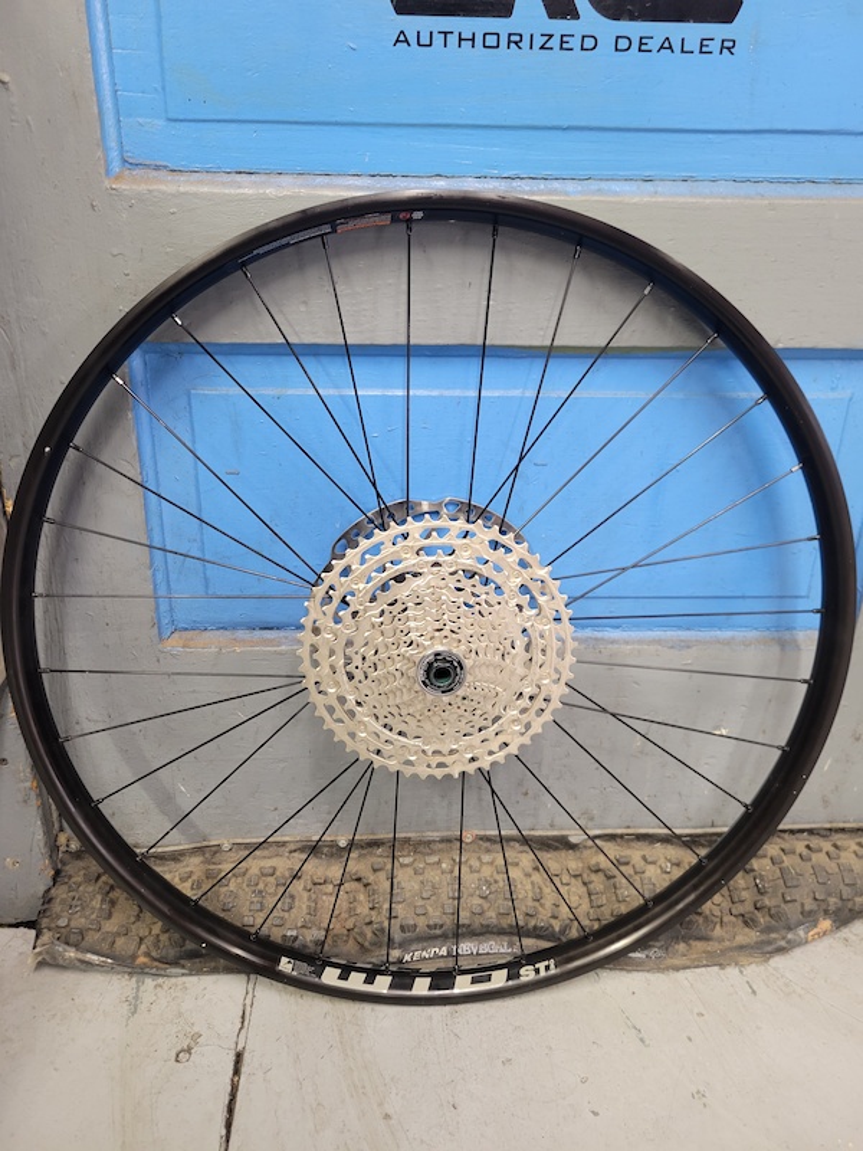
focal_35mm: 26
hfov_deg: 53.1
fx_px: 864
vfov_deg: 67.3
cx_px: 432
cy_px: 576
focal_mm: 5.4
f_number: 1.8
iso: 250
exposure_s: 1/40
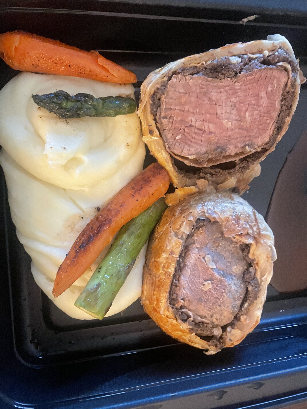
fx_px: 307
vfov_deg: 67.3
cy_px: 204
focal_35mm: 26
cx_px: 154
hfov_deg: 53.1
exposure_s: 1/30
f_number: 1.6
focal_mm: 4.2
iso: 640
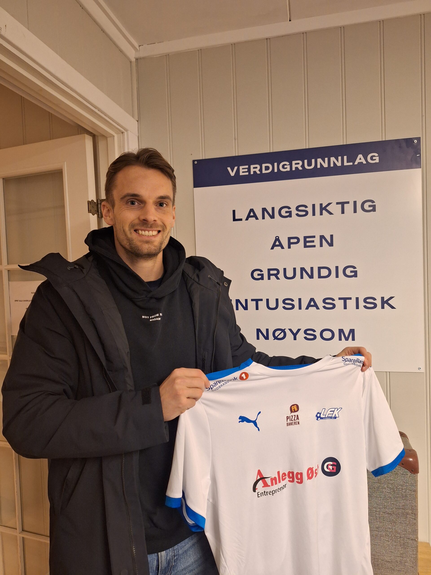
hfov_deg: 58.9
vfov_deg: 73.9
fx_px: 382
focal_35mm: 23
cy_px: 288
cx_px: 216
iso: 320
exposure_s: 1/25
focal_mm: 5.54
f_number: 1.8
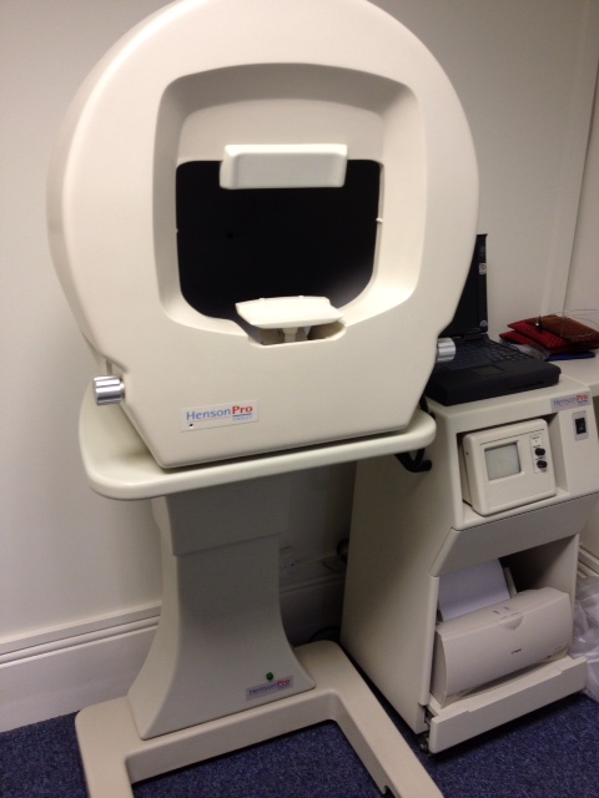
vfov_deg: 52.6
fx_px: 808
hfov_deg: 40.7
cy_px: 399
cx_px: 300
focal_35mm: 35
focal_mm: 4.28
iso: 100
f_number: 2.4
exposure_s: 1/20
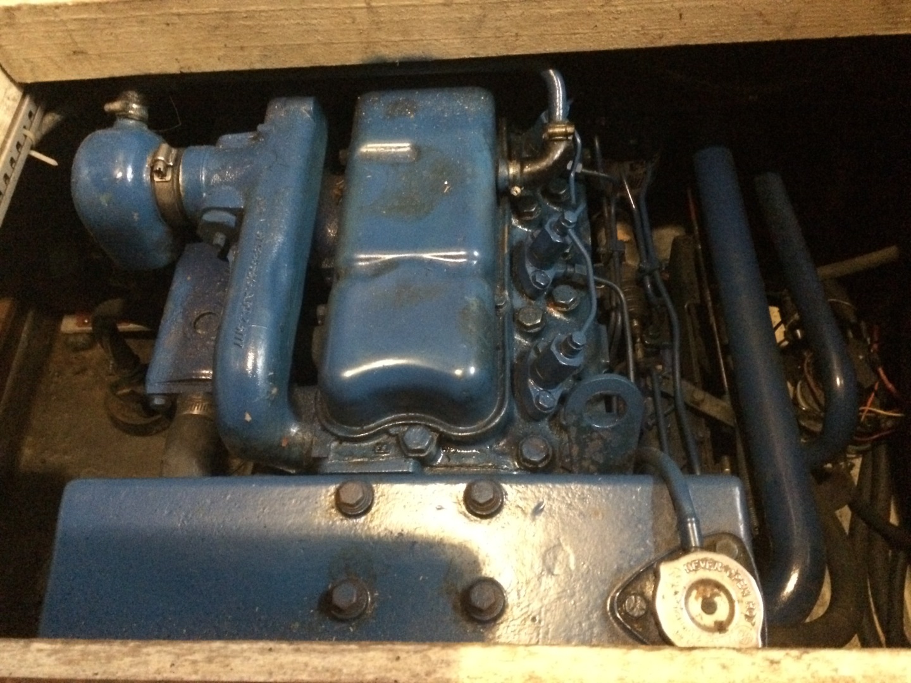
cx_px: 456
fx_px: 763
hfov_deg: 61.7
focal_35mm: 29
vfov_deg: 48.2
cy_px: 342
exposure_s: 1/15
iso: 2000
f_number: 2.2
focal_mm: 4.15
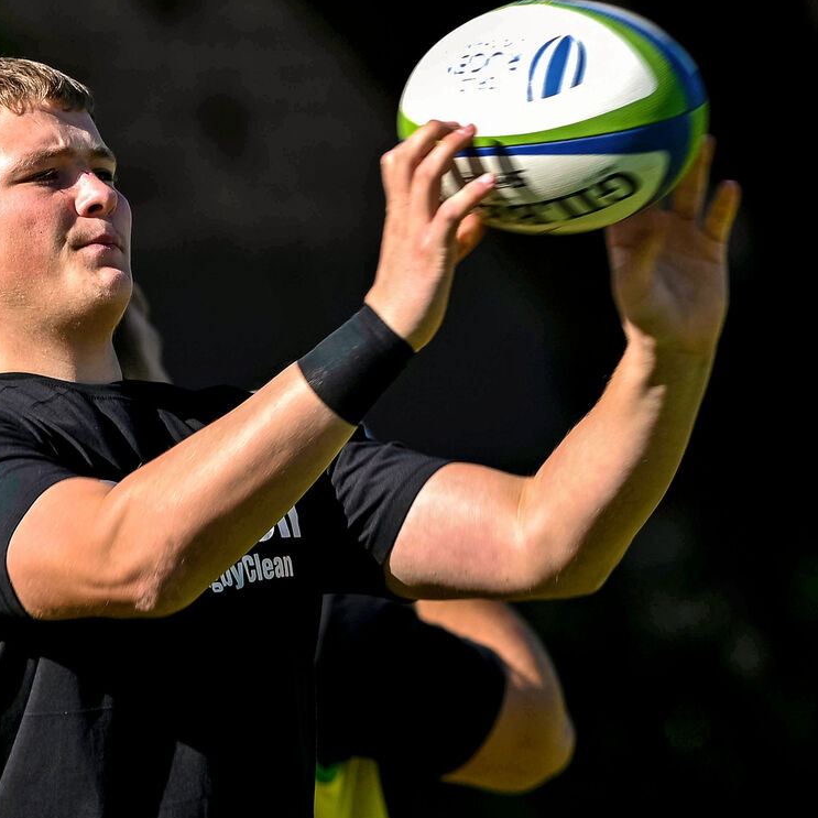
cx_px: 332
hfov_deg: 2.8
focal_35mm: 618
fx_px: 16522
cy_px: 412
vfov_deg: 2.8
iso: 50
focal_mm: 300
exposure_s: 1/640
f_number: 4
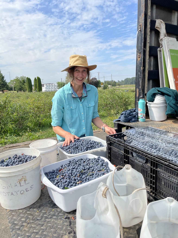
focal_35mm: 26
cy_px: 119
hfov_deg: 53.1
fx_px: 178
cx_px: 89
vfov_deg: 67.3
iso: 32
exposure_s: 1/3509
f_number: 1.6
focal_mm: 4.2
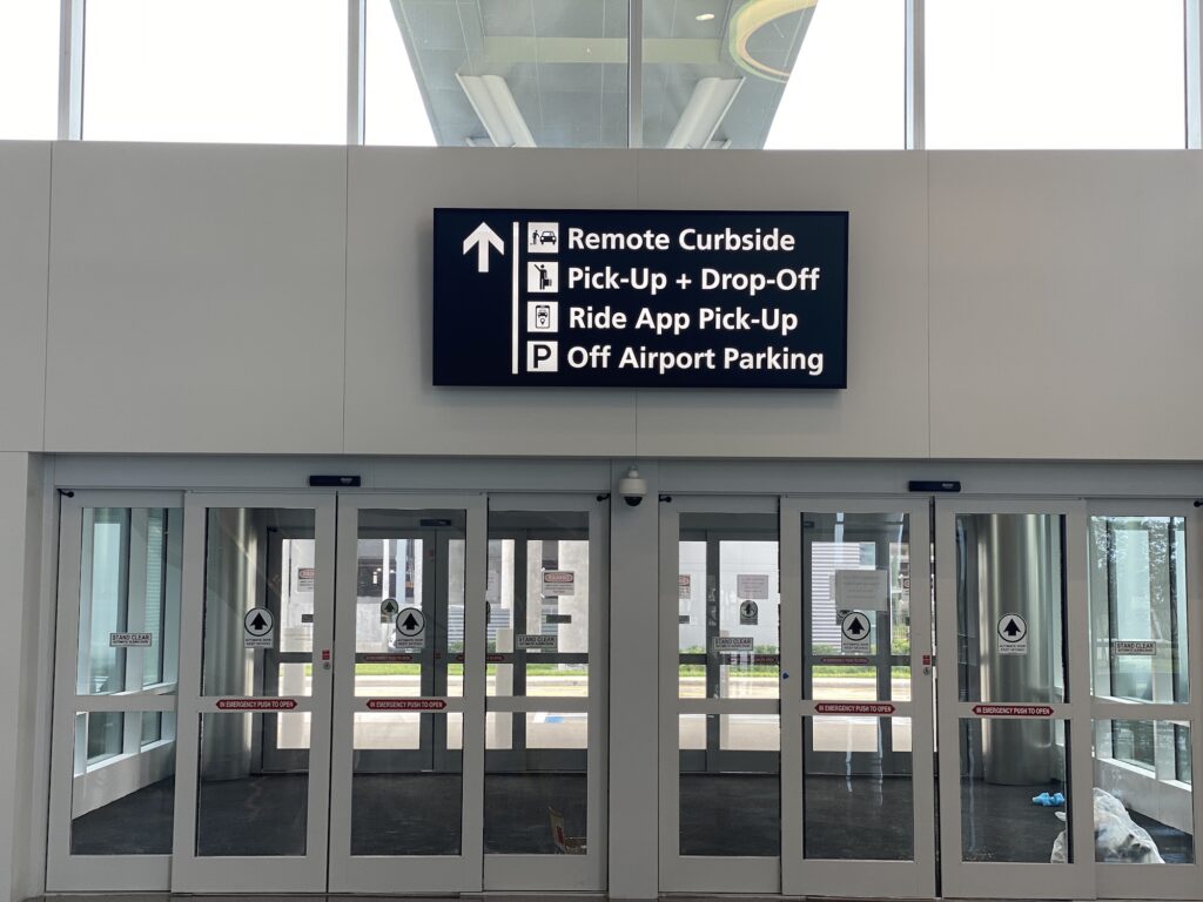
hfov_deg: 36.8
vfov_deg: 28.0
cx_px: 602
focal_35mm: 52
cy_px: 451
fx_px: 1807
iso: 32
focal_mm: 6
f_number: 2
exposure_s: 1/120
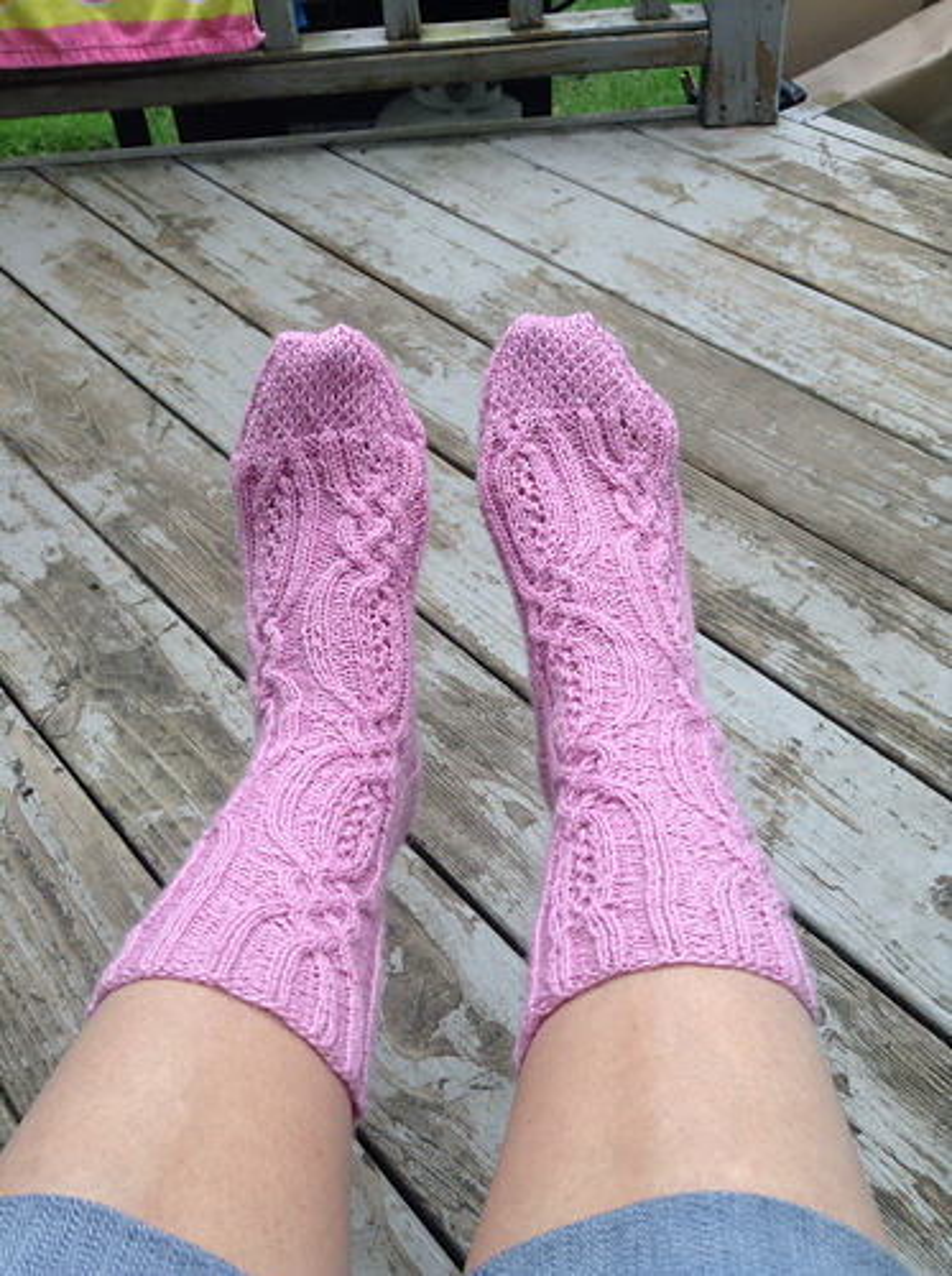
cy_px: 638
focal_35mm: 33
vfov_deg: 55.4
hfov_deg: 42.8
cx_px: 476
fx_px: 1214
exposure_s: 1/236
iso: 25
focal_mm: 3.3
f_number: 2.4
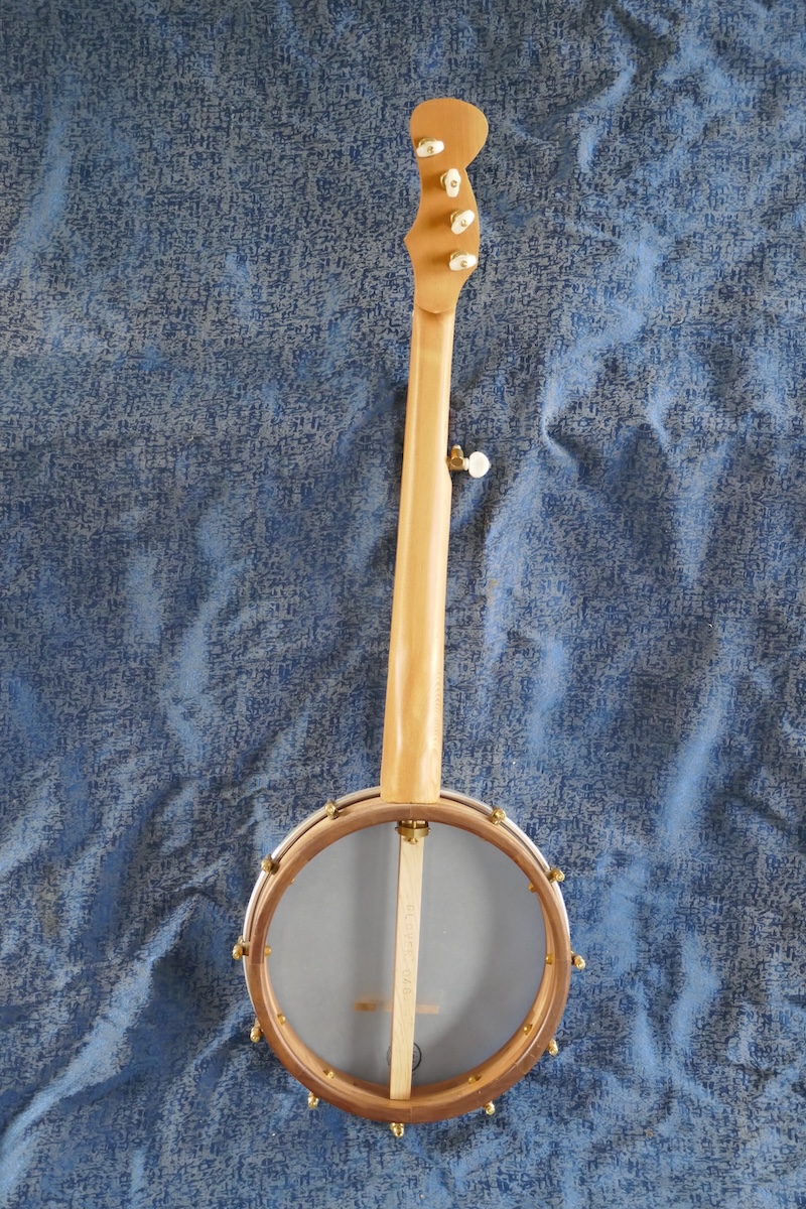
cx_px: 403
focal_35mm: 49
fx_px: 1645
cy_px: 604
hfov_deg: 27.5
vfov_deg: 40.3
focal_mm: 17.8
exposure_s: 1/80
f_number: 4
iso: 1250
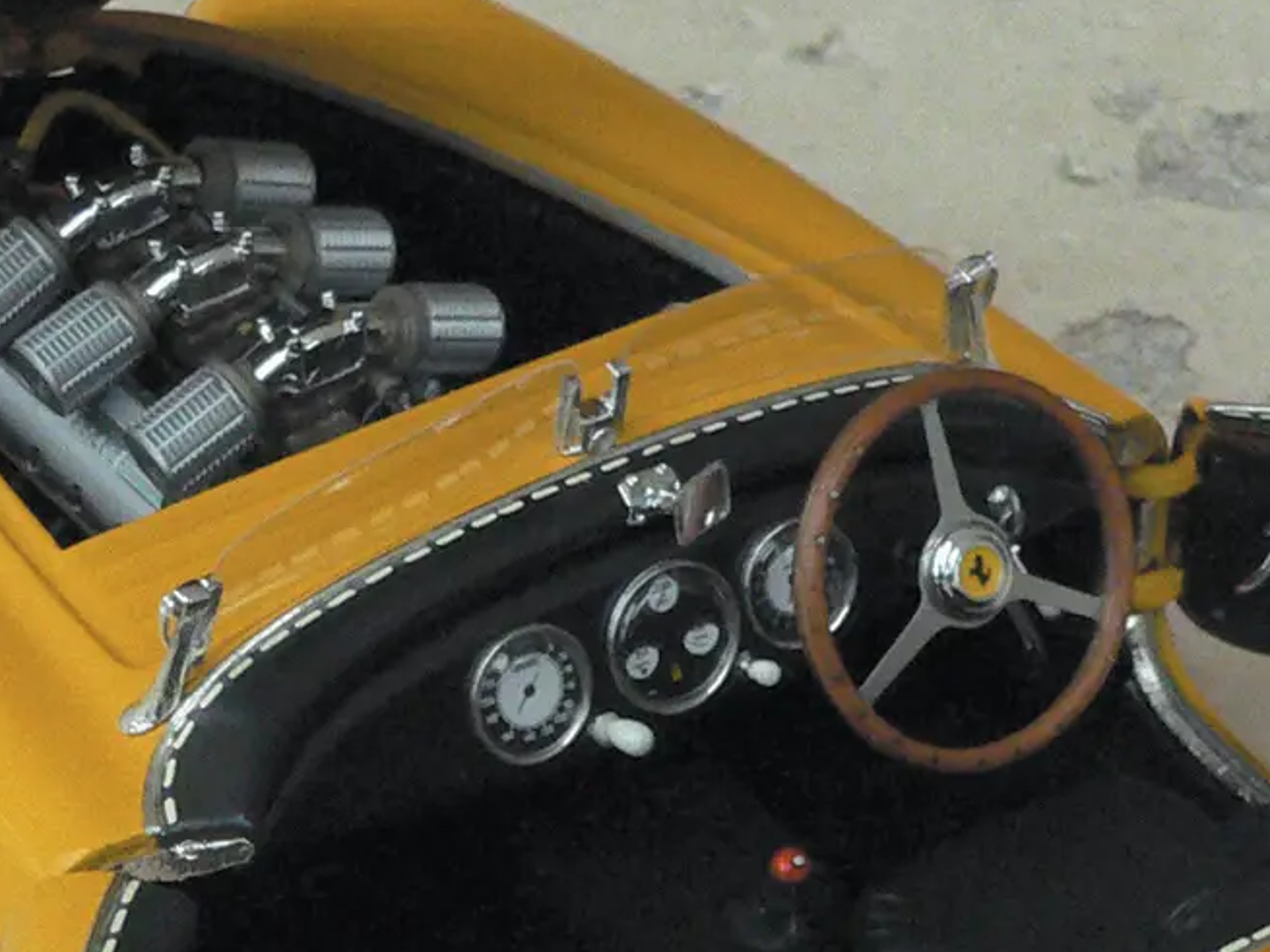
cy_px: 964
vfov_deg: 11.6
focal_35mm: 126
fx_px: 4622
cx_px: 921
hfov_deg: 15.6
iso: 400
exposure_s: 1/200
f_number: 4
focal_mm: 7.1
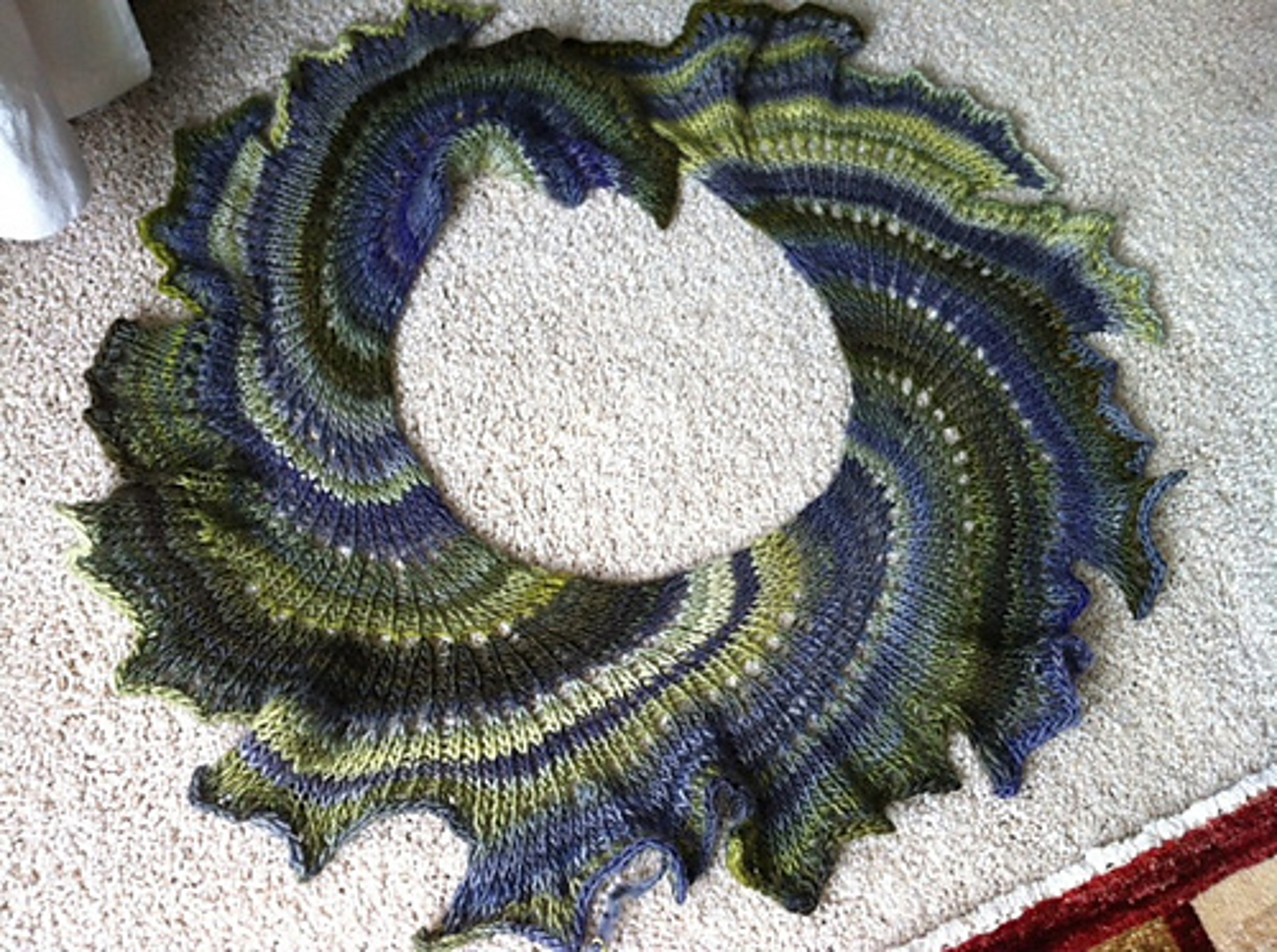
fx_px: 1289
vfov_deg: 40.6
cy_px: 476
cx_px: 638
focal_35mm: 35
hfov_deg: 52.7
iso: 80
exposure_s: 1/20
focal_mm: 3.85
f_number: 2.8
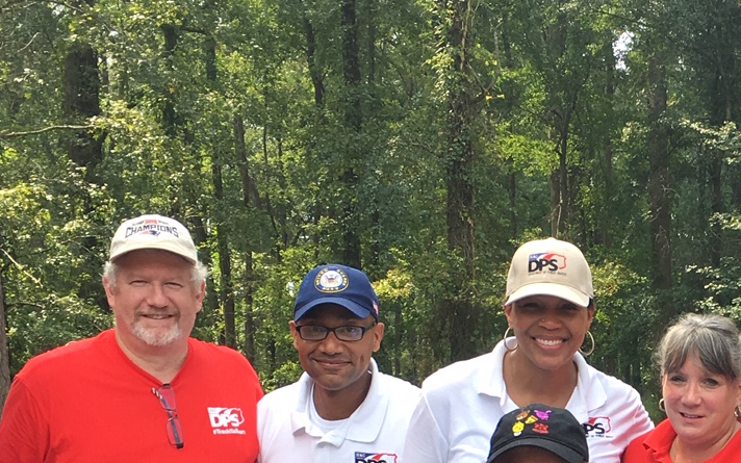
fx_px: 1757
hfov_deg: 23.0
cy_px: 583
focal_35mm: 87
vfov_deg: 14.5
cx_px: 711
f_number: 2.2
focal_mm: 4.15
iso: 25
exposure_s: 1/287
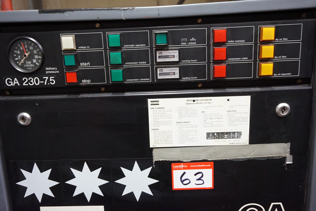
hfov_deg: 57.2
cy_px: 106
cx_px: 158
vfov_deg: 40.0
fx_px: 290
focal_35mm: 33
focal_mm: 22
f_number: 4
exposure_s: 1/60
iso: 3200
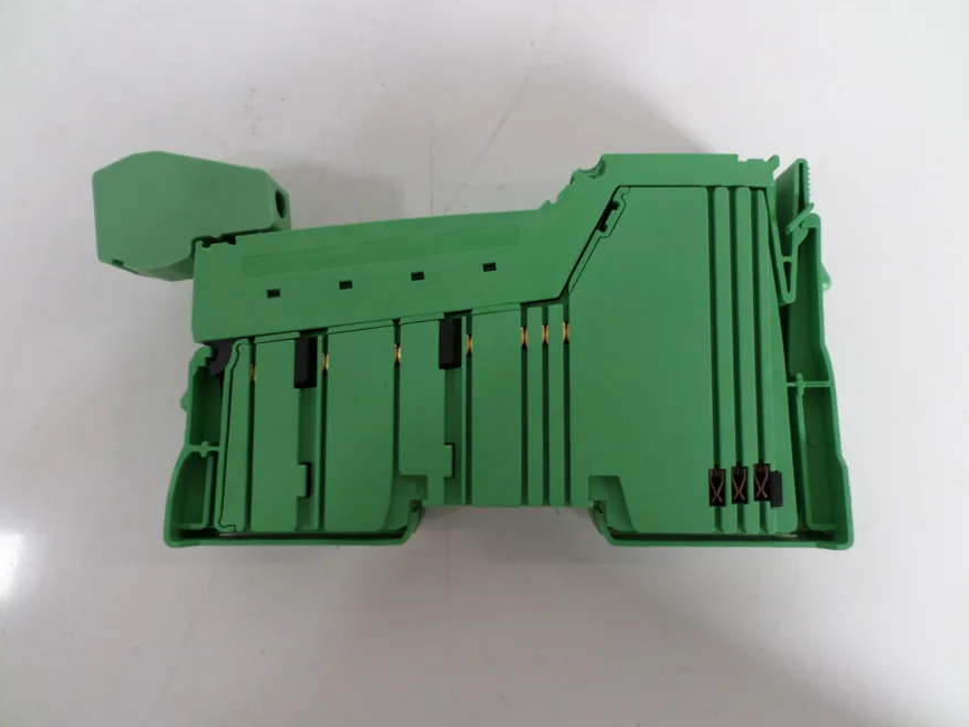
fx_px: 728
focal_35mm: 26
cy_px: 355
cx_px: 500
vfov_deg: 53.1
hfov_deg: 67.3
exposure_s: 1/30
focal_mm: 4.5
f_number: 2.5
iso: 80
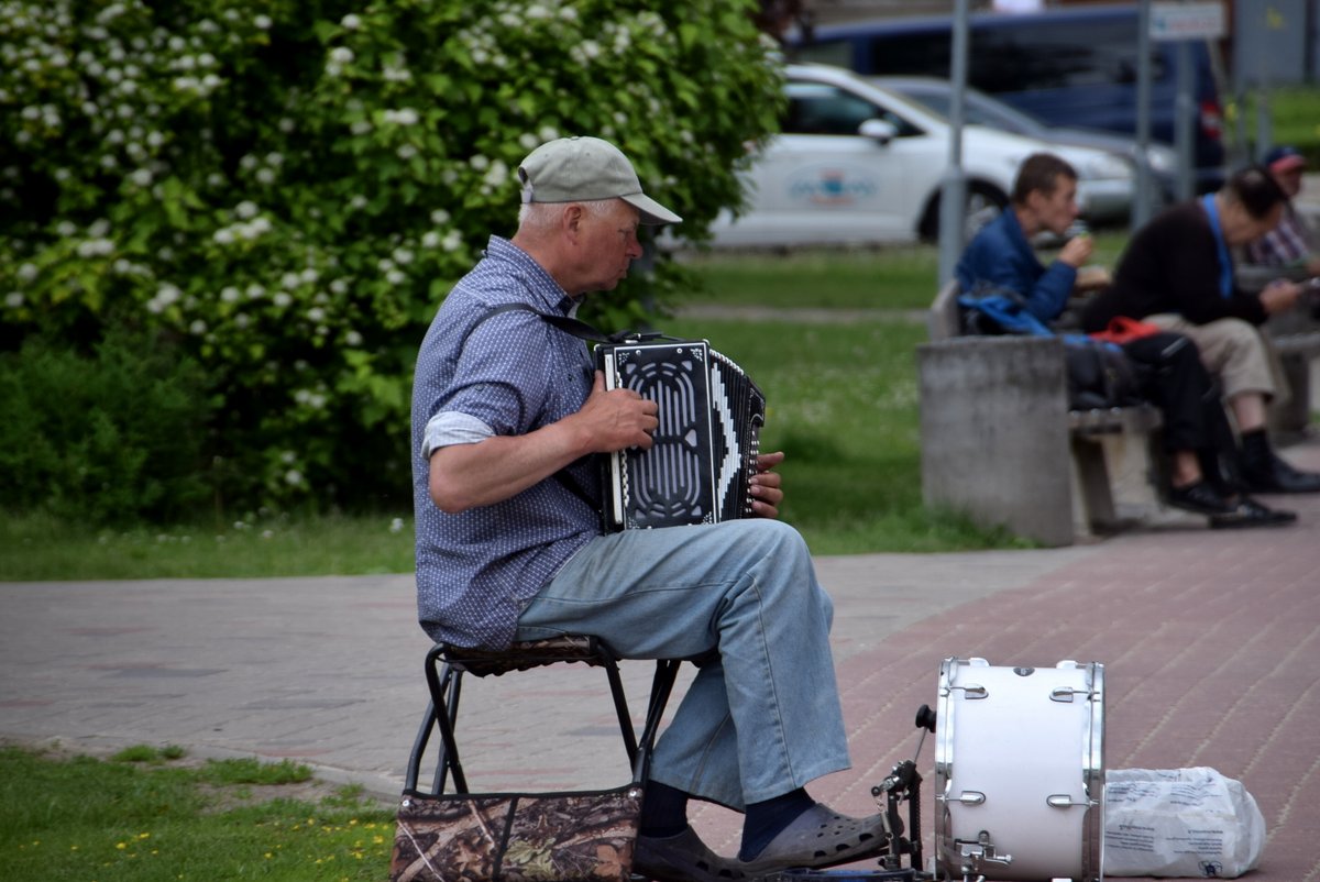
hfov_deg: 5.5
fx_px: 13760
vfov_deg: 3.7
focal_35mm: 375
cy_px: 441
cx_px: 660
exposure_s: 1/400
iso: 200
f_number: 6.3
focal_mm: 250
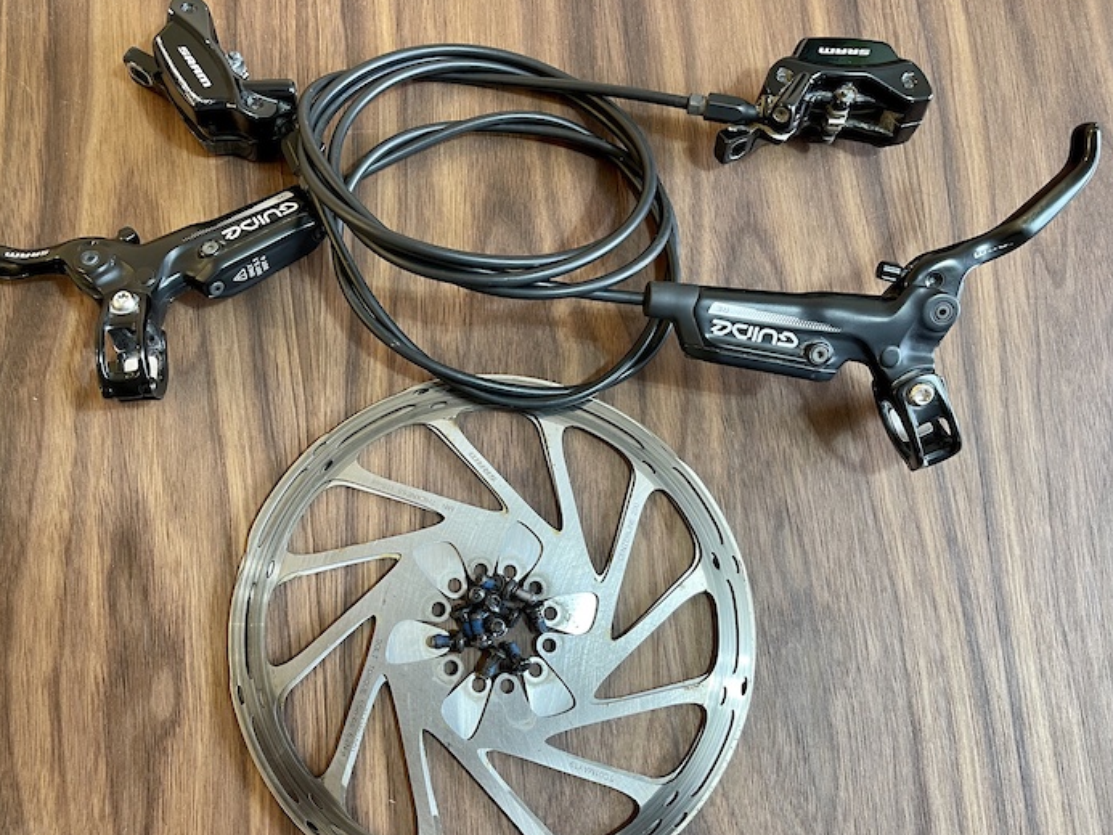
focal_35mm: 30
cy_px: 461
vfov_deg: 46.7
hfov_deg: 59.7
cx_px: 472
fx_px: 965
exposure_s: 1/60
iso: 125
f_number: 1.6
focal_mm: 5.1
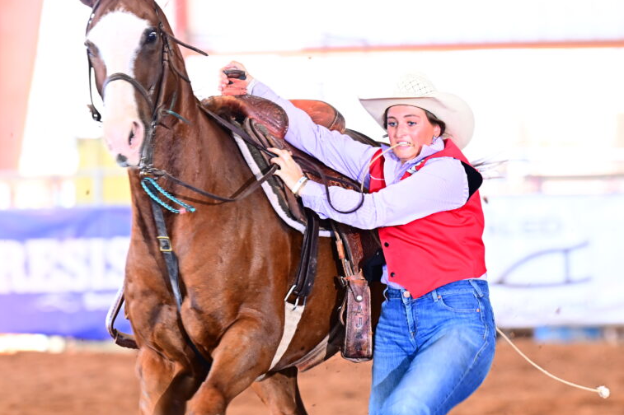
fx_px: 7034
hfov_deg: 5.1
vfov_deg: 3.4
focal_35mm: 406
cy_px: 292
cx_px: 367
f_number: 4
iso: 640
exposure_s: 1/200
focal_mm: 200
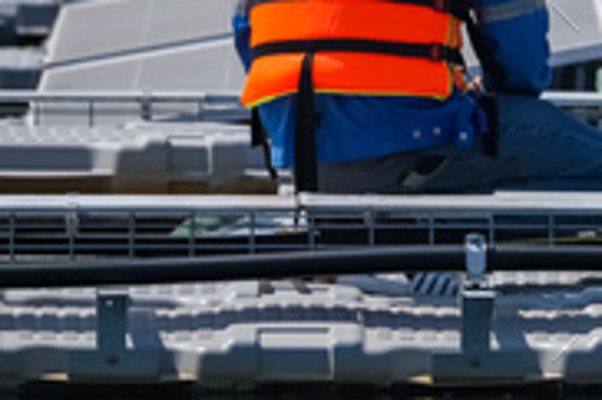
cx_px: 714
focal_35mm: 1064
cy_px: -160
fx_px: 17781
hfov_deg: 1.9
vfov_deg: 1.3
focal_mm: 327.7
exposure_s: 1/640
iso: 100
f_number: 6.3
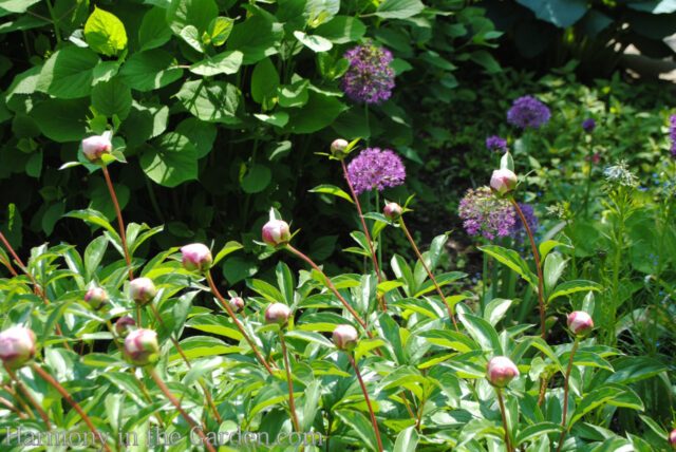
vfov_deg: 25.1
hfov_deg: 36.8
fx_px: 1015
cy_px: 226
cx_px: 338
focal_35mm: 54
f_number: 5.6
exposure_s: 1/125
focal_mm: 36
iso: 110
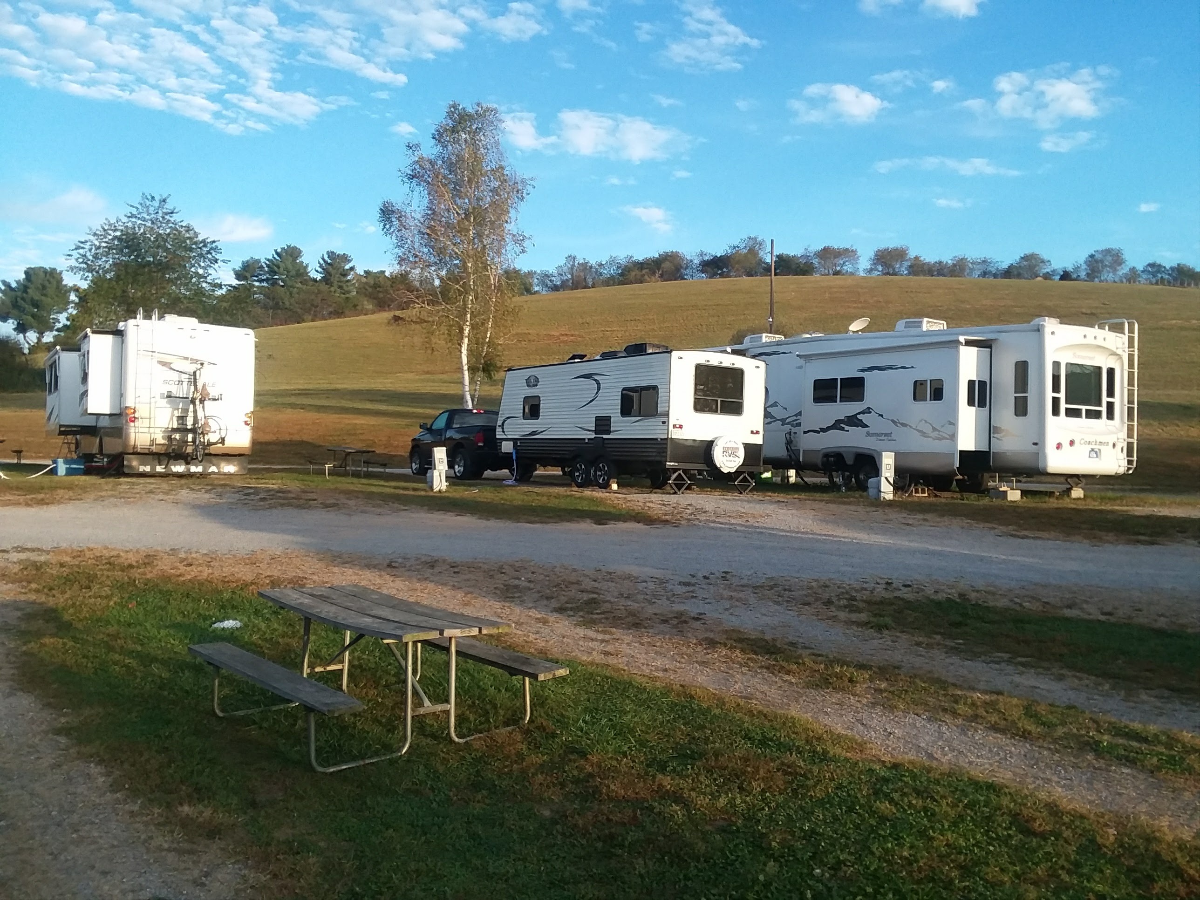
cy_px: 450
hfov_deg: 61.7
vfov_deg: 48.2
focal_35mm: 29
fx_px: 1005
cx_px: 600
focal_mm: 2.47
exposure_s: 1/375
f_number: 1.9
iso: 40
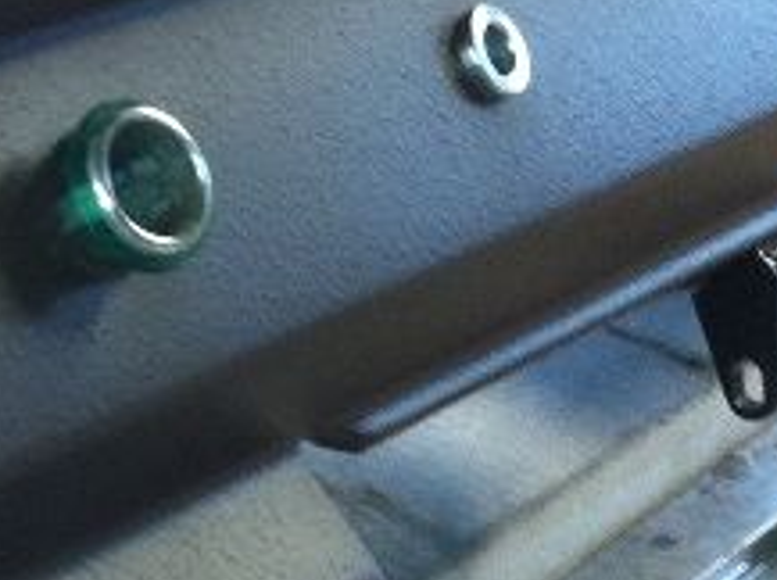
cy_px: 489
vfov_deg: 8.9
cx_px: -315
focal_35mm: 165
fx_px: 3697
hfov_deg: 11.6
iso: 125
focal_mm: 3.85
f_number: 2.8
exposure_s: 1/15
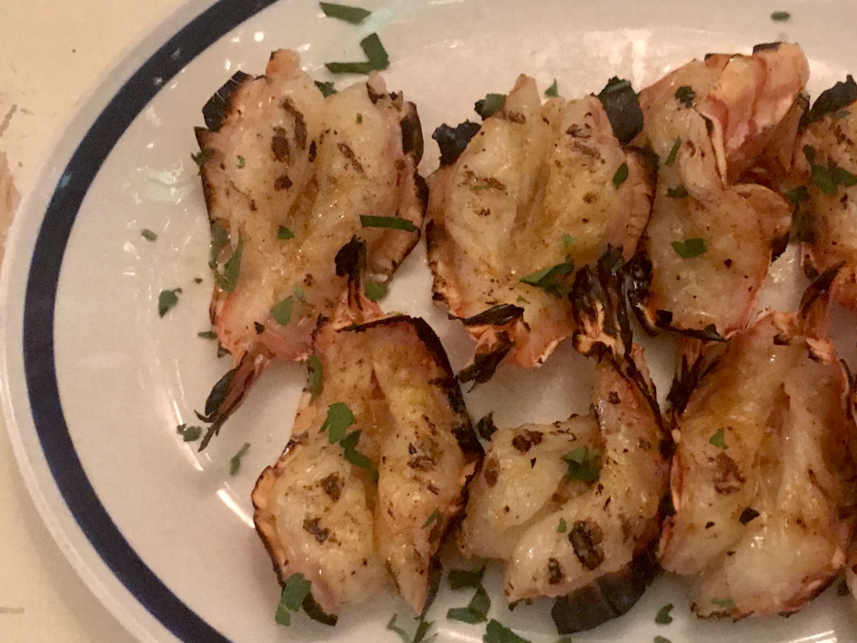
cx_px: 639
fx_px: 1065
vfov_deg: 33.6
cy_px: 344
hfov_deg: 42.5
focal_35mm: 43
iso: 100
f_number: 1.8
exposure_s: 1/4
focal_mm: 3.99
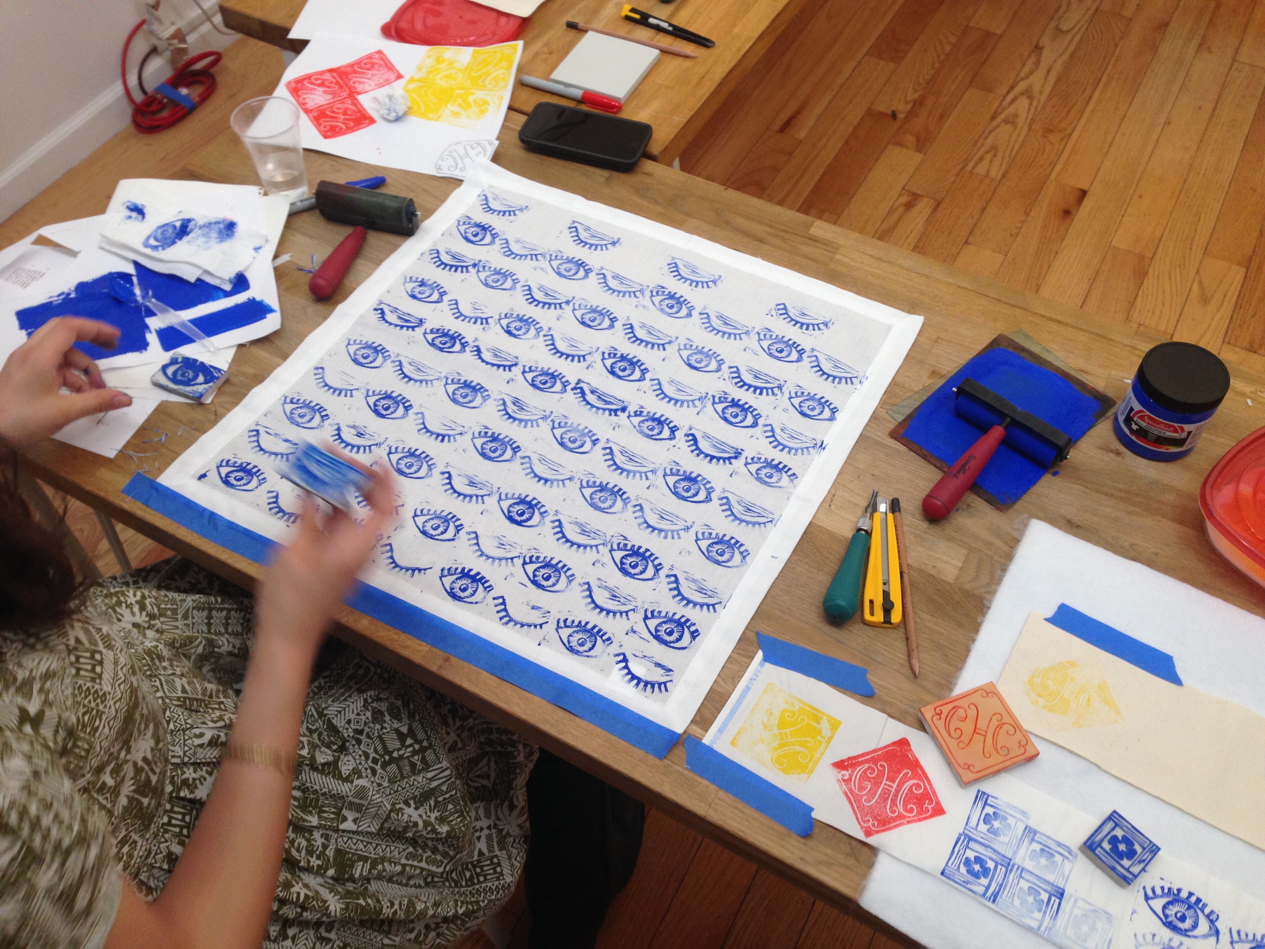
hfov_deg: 55.4
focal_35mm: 33
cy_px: 474
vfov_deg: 42.9
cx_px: 632
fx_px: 1206
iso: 80
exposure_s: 1/20
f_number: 2.4
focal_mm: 4.12
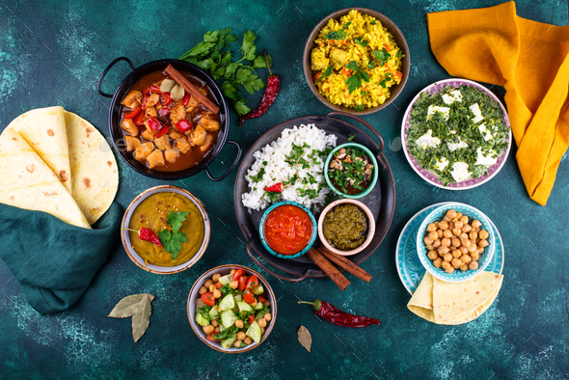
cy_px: 190
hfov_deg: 39.6
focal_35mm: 50
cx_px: 284
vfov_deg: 27.0
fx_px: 791
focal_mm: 50
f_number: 8
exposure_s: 1/80
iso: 100
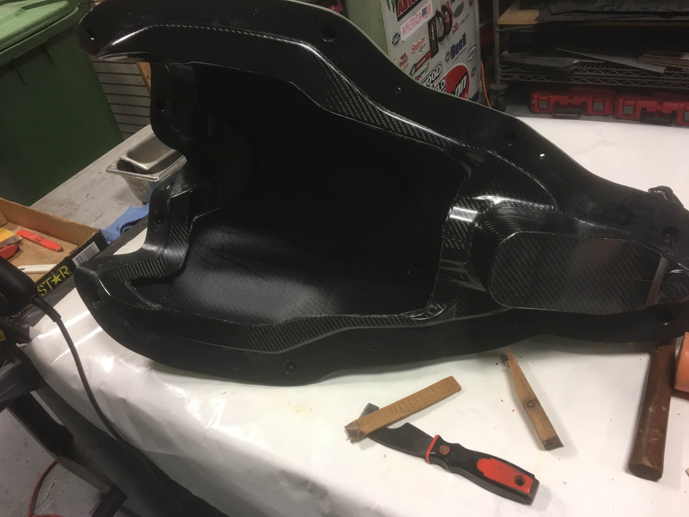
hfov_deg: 61.7
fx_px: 577
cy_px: 258
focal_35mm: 29
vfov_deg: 48.2
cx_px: 344
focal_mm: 4.15
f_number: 2.2
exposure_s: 1/15
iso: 25
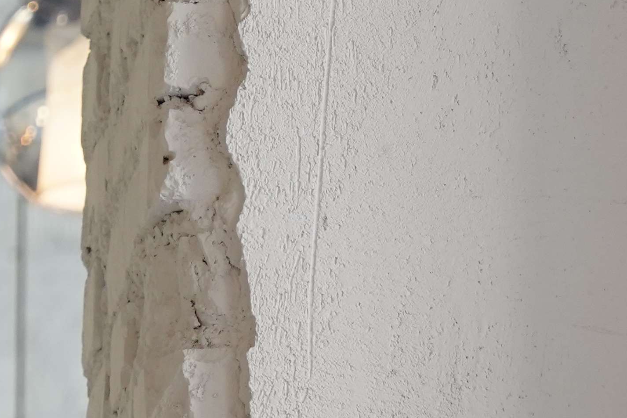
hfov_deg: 2.9
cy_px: 66
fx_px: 12228
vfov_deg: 2.0
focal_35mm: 702
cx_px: 447
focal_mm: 167
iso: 2000
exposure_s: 1/200
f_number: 6.3
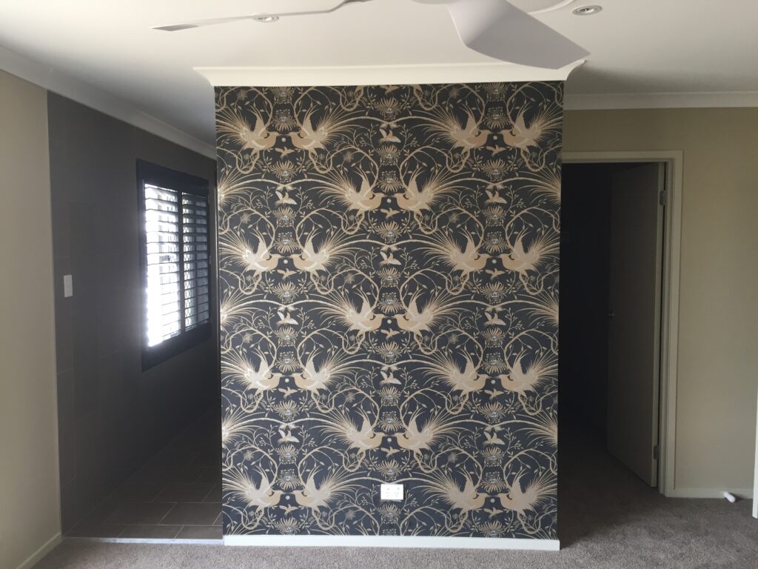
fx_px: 635
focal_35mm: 29
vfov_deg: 48.2
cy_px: 284
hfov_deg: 61.7
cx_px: 379
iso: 32
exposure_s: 1/30
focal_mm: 4.15
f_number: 2.2
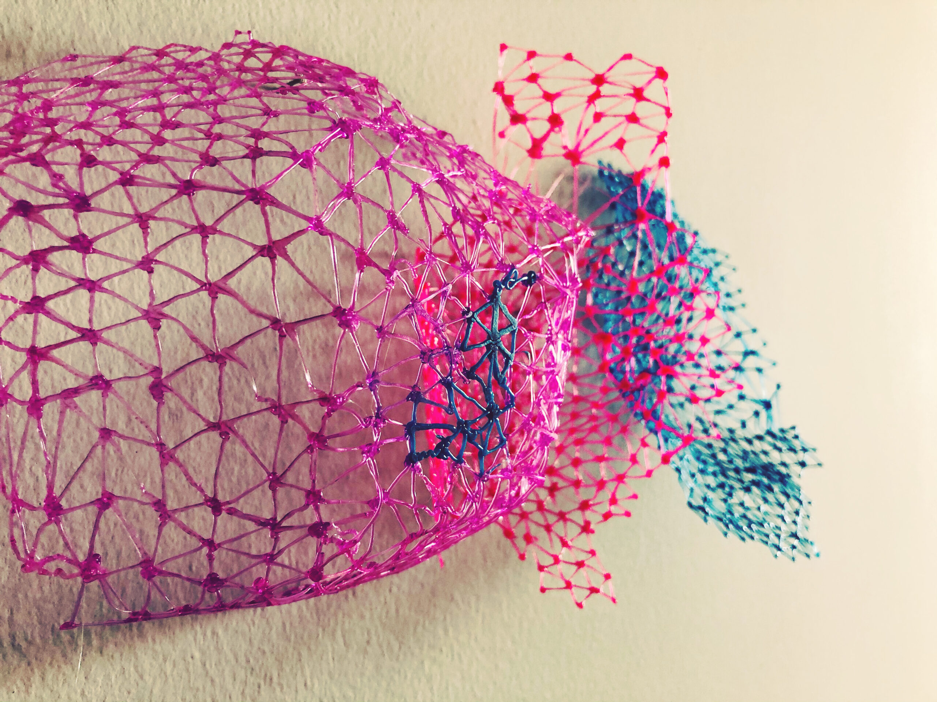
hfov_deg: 63.4
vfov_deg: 49.7
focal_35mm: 28
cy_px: 351
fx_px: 758
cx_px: 468
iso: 40
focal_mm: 3.99
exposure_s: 1/15
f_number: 1.8
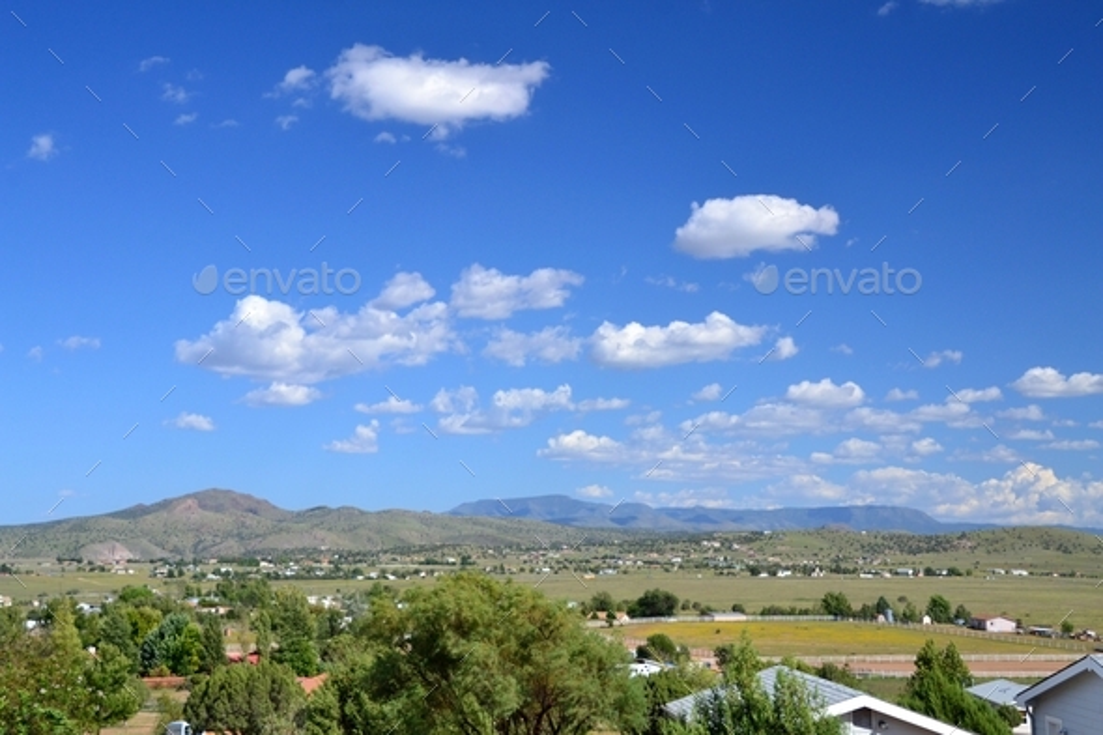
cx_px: 552
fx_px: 1746
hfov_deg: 35.1
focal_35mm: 57
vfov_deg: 23.8
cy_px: 368
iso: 400
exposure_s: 1/250
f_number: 10
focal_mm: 38
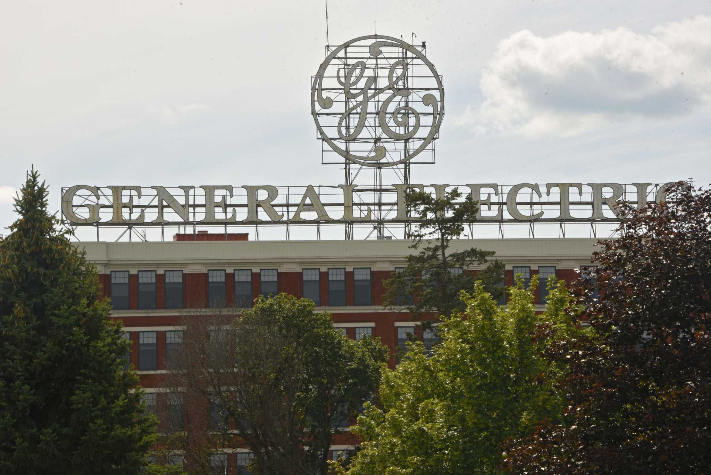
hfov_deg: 14.1
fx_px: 2865
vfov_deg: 9.5
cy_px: 238
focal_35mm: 145
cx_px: 356
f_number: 20
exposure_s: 1/160
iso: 400
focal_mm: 145
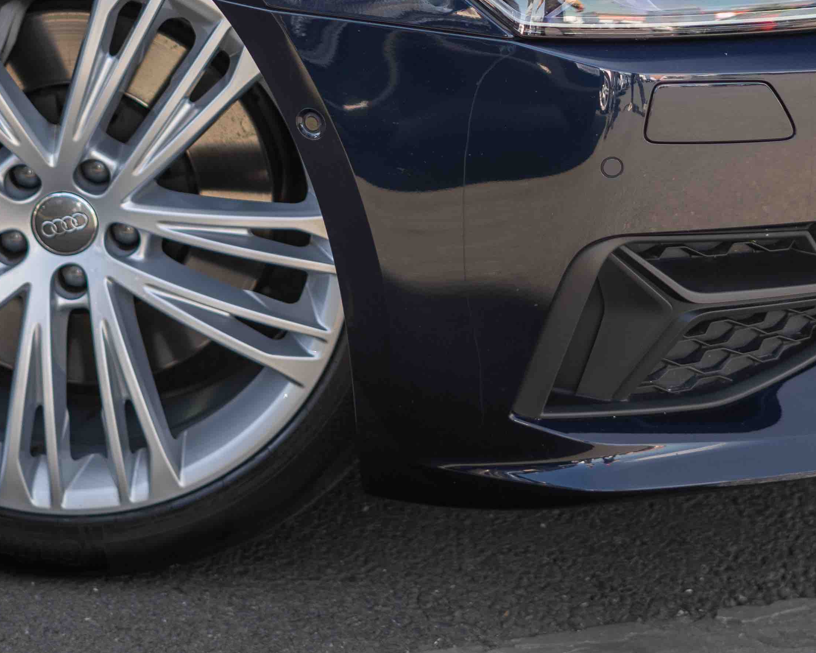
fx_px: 3067
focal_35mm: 127
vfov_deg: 12.0
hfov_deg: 15.1
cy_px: -55
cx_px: 569
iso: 80
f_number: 1.8
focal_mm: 50
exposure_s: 1/320
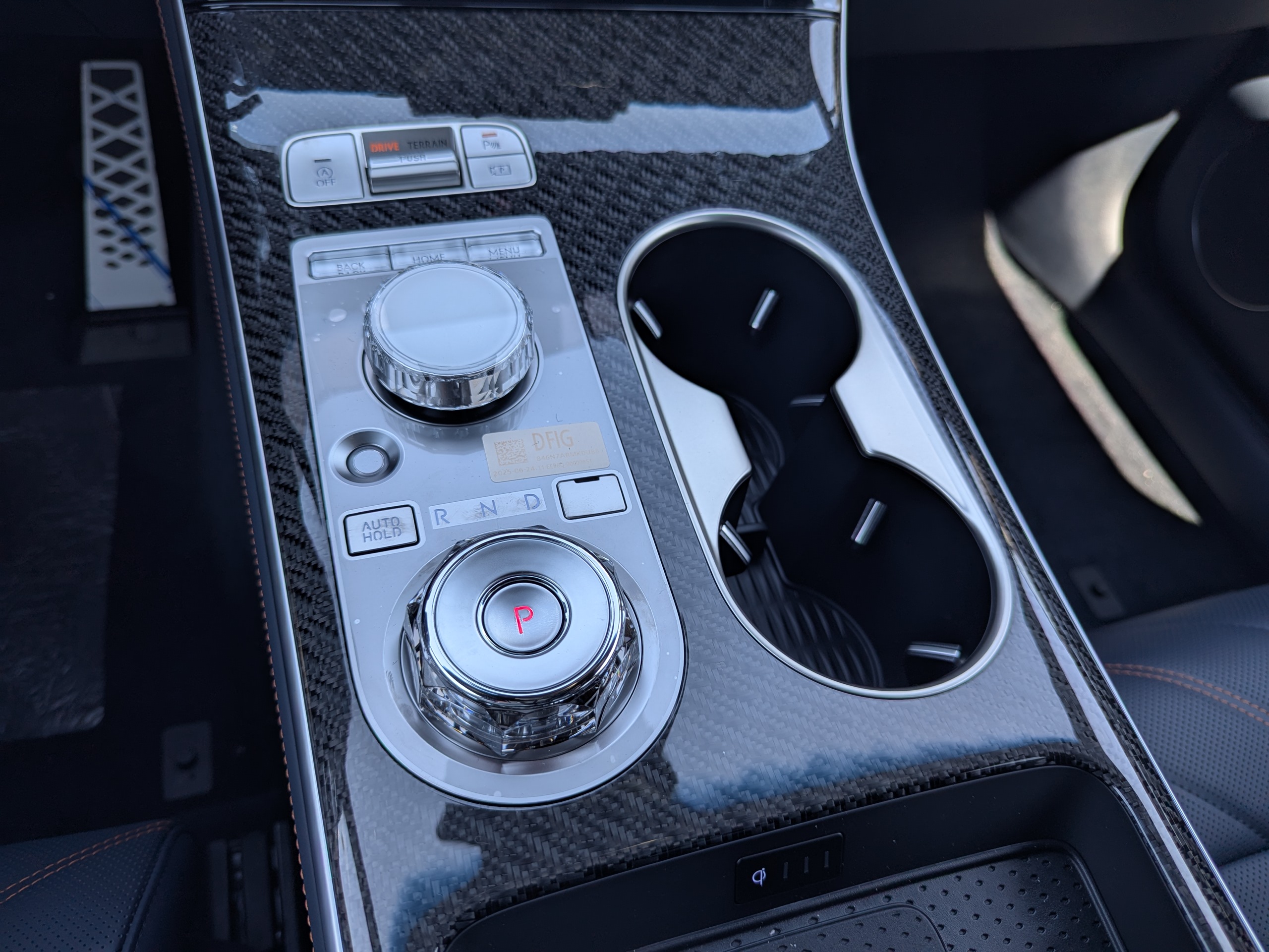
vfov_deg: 56.8
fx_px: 880
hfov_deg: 71.6
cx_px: 634
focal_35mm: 24
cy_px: 476
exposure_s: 1/205
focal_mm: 6.81
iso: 65
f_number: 1.85
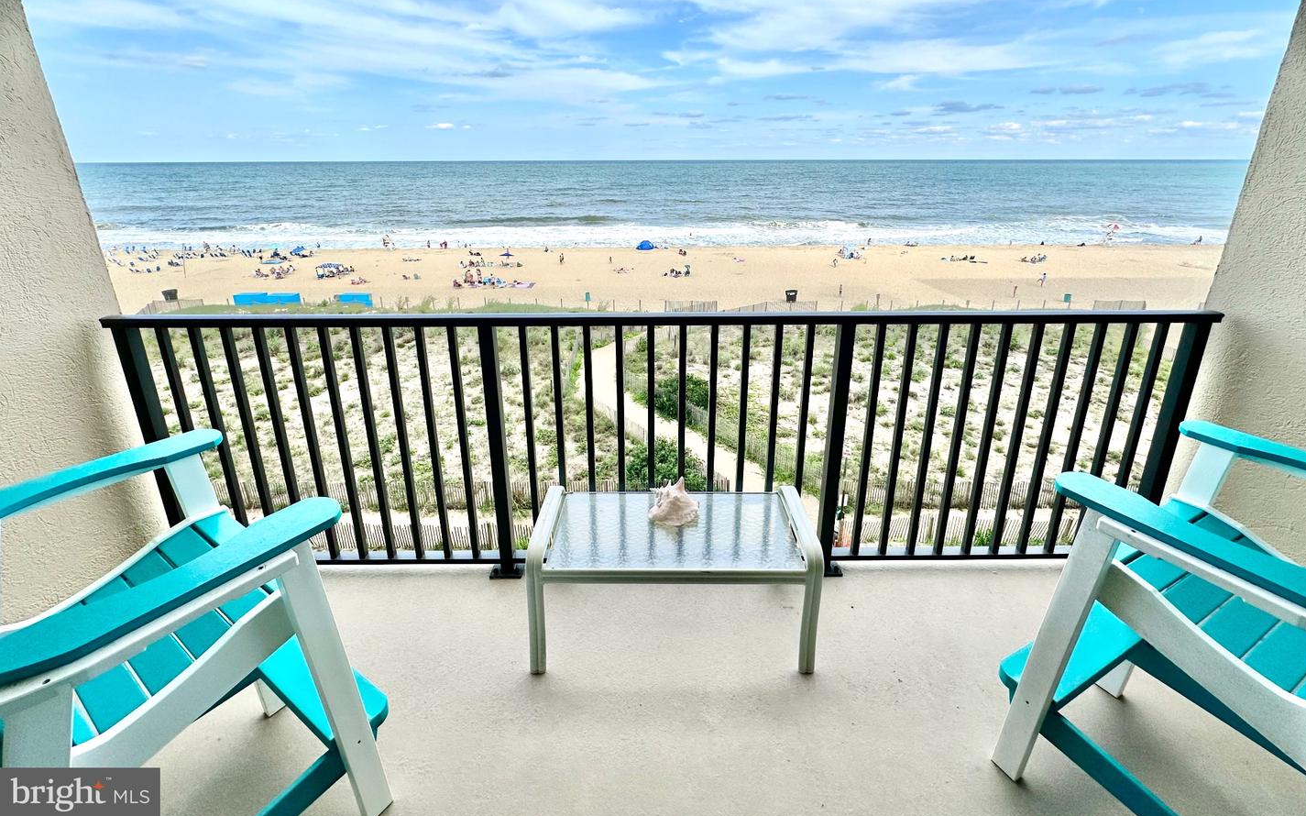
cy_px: 325
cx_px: 659
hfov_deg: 101.5
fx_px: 534
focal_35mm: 15
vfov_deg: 73.9
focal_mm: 2.22
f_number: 2.2
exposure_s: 1/1103
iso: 40
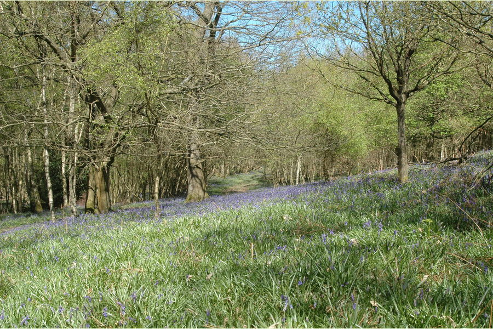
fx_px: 575
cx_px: 246
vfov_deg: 31.9
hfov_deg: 46.4
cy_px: 164
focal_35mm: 42
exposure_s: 1/250
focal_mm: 28
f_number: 8
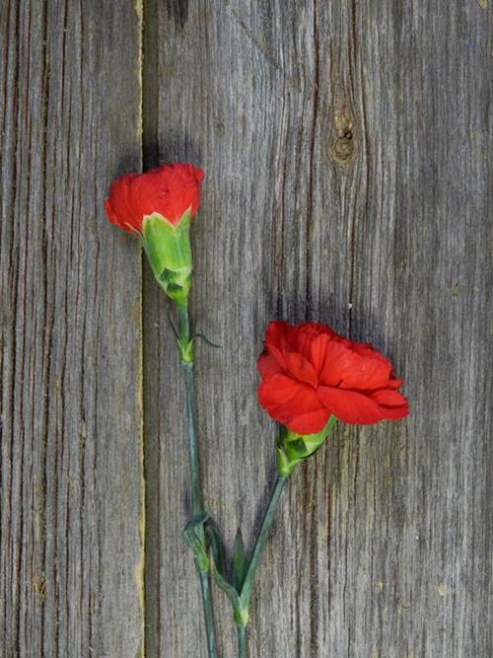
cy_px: 329
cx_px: 246
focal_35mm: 46
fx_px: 874
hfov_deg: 31.5
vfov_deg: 41.2
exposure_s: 1/40
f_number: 4.2
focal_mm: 8.1
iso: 800
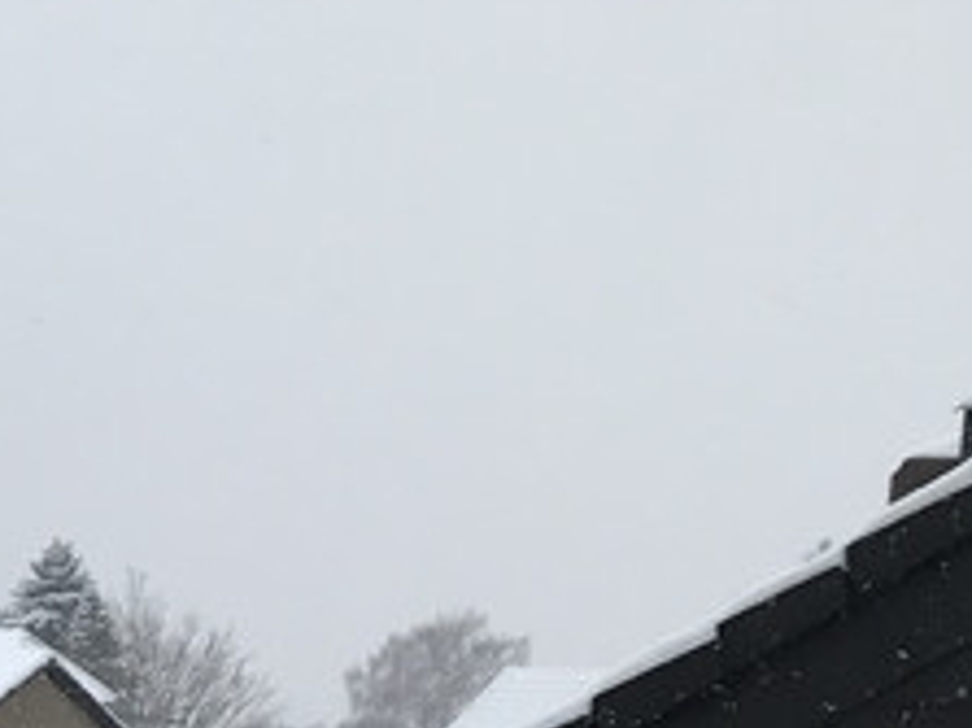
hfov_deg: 13.8
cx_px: -525
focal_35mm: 134
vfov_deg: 10.4
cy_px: 1295
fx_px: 3761
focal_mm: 3.99
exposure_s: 1/274
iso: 20
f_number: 1.8
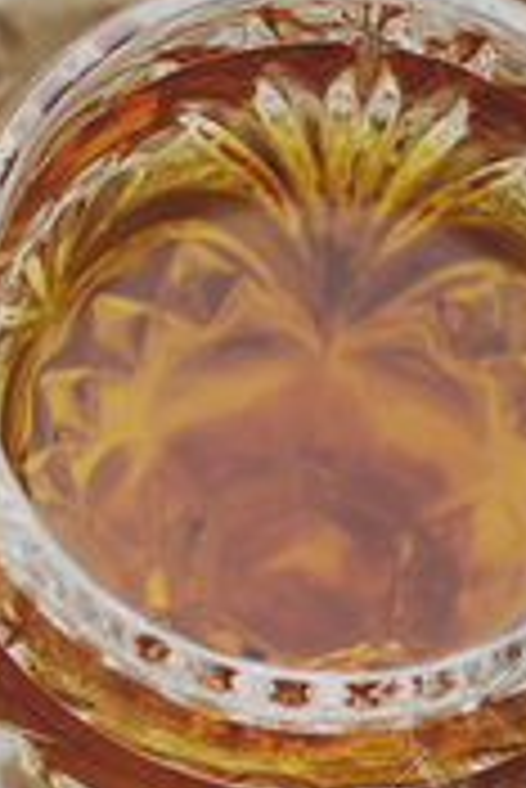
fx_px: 11614
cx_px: 166
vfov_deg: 3.8
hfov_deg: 2.6
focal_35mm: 531
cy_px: 1630
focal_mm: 105
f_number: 6.3
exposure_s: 1/200
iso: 100
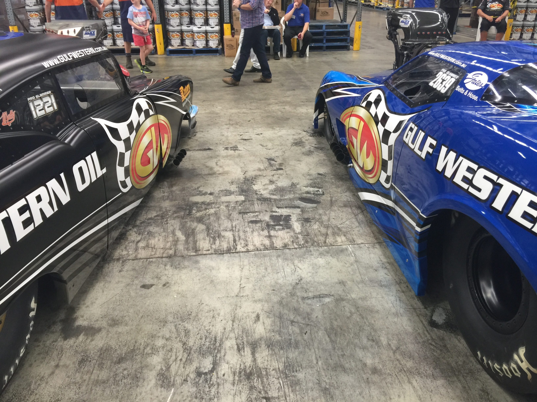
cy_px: 201
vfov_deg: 48.2
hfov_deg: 61.7
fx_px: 450
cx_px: 268
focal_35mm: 29
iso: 40
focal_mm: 4.15
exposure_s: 1/17
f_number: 2.2
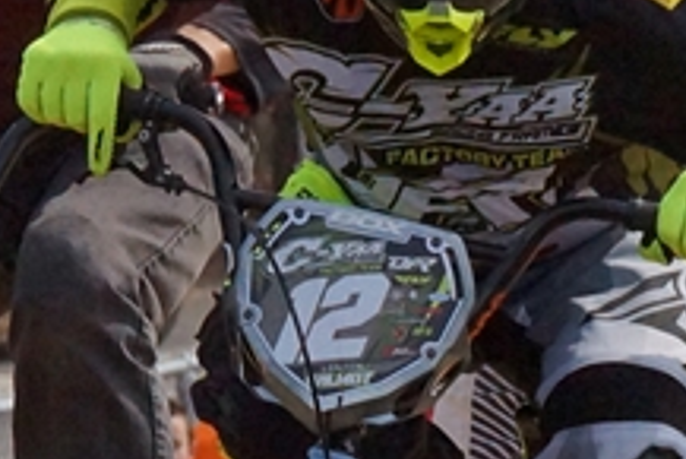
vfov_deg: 1.5
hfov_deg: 2.3
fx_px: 17371
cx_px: 547
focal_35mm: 911
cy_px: 681
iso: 1600
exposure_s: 1/2000
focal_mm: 110
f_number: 11
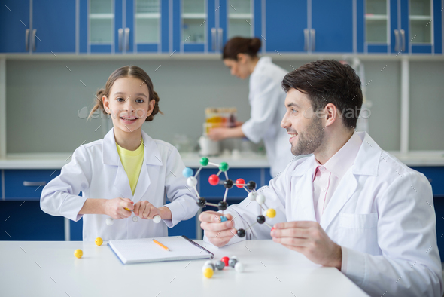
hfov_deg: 39.6
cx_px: 222
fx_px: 617
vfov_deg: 27.0
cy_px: 148
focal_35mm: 50
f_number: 2.2
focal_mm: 50
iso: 200
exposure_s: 1/160
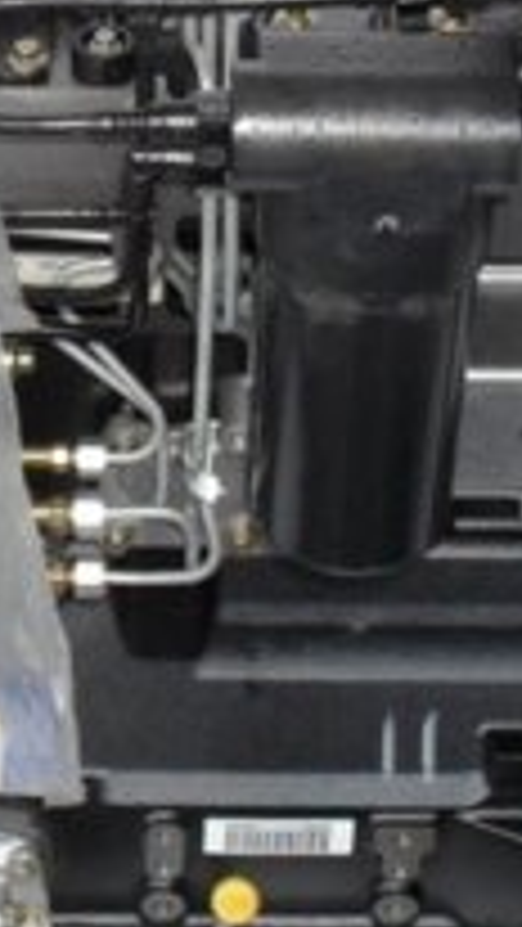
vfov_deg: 19.2
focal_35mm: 111
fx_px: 2729
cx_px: 68
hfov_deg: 10.9
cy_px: 308
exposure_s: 1/45
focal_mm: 7.5
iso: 200
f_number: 3.6
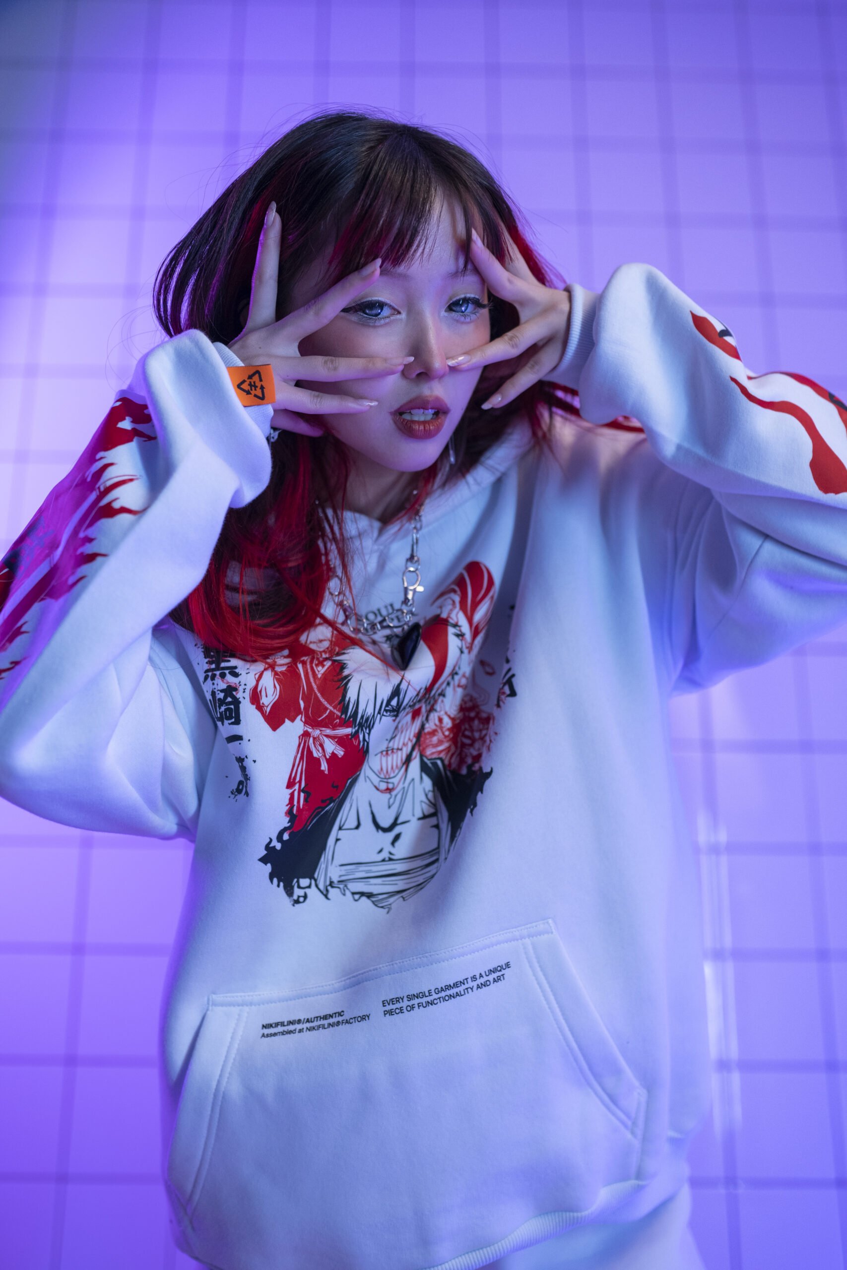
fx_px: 1235
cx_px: 424
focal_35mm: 35
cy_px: 635
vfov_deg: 54.4
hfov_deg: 37.9
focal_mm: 35
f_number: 2
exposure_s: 1/100
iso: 640
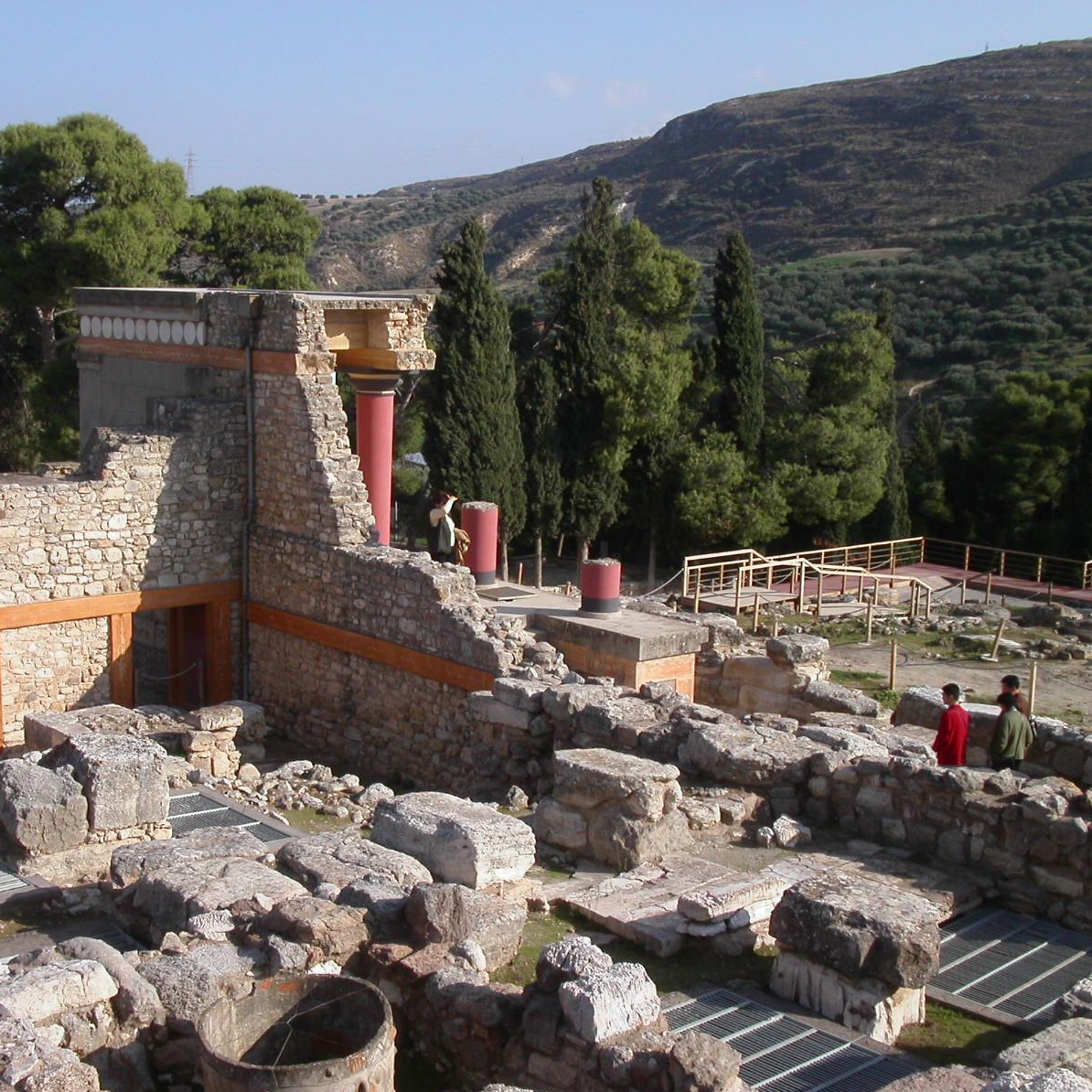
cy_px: 547
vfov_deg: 37.6
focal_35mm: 45
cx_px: 430
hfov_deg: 37.4
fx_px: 1606
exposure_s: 1/350
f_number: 8
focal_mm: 7.8
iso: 100
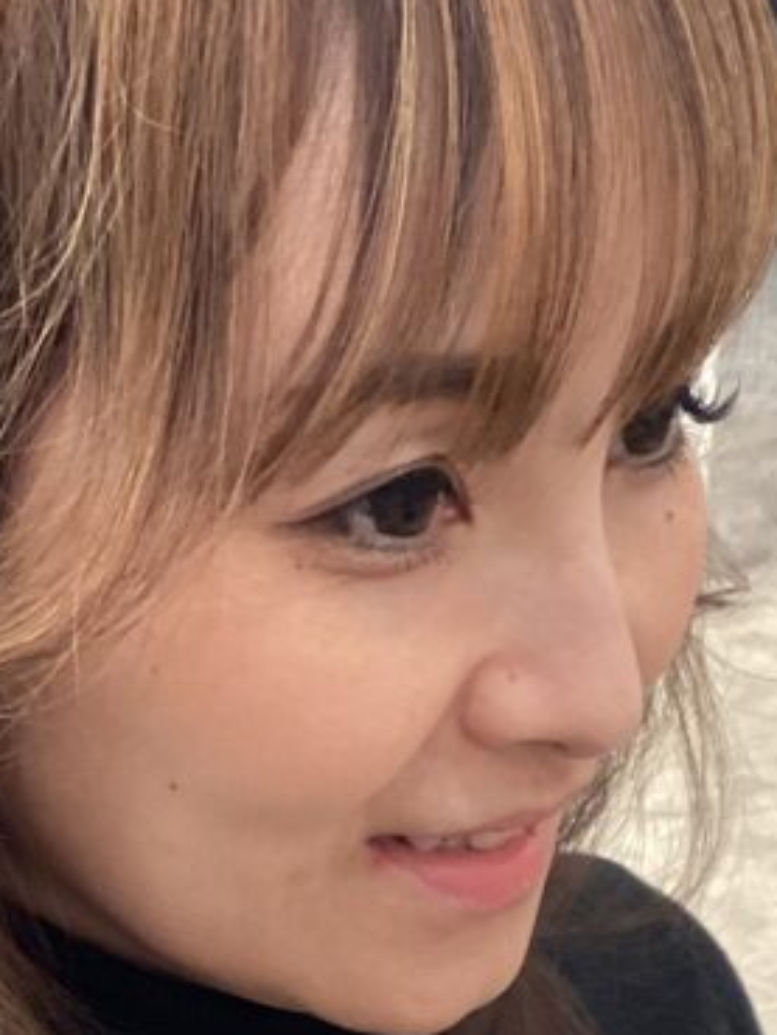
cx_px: 412
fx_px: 2513
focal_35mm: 84
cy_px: 1055
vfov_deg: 22.3
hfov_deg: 17.6
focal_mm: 3.3
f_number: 2.4
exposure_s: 1/50
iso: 250
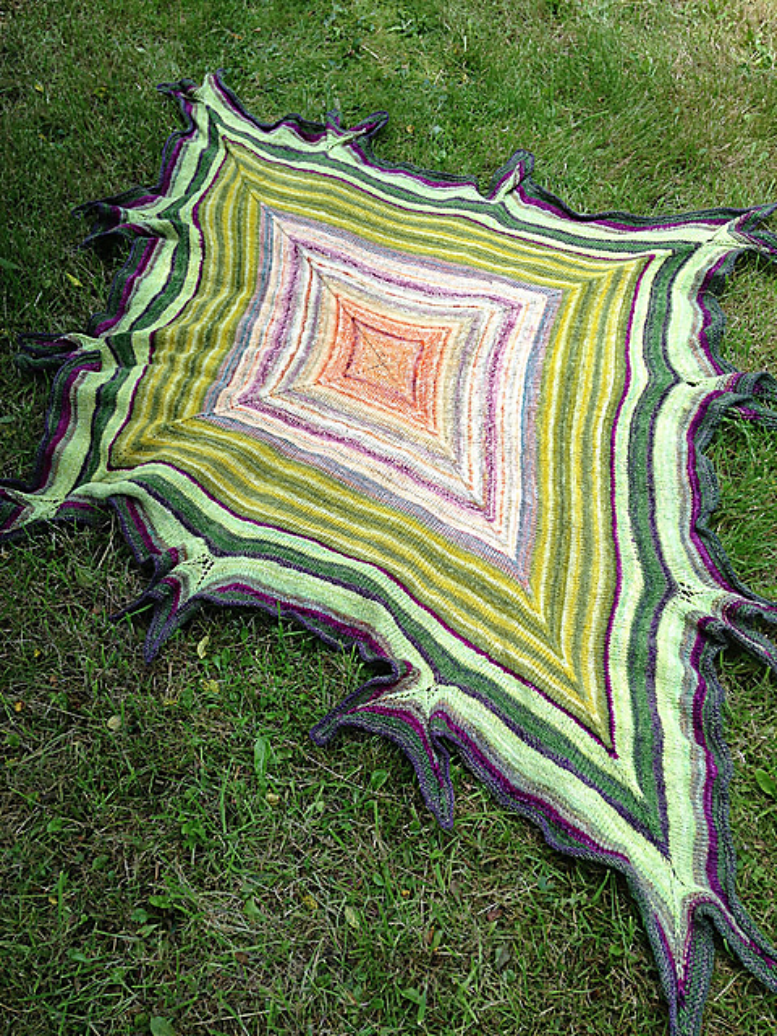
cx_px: 388
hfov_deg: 42.9
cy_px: 518
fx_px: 988
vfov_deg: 55.4
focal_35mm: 33
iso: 50
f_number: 2.4
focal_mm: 4.12
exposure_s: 1/354
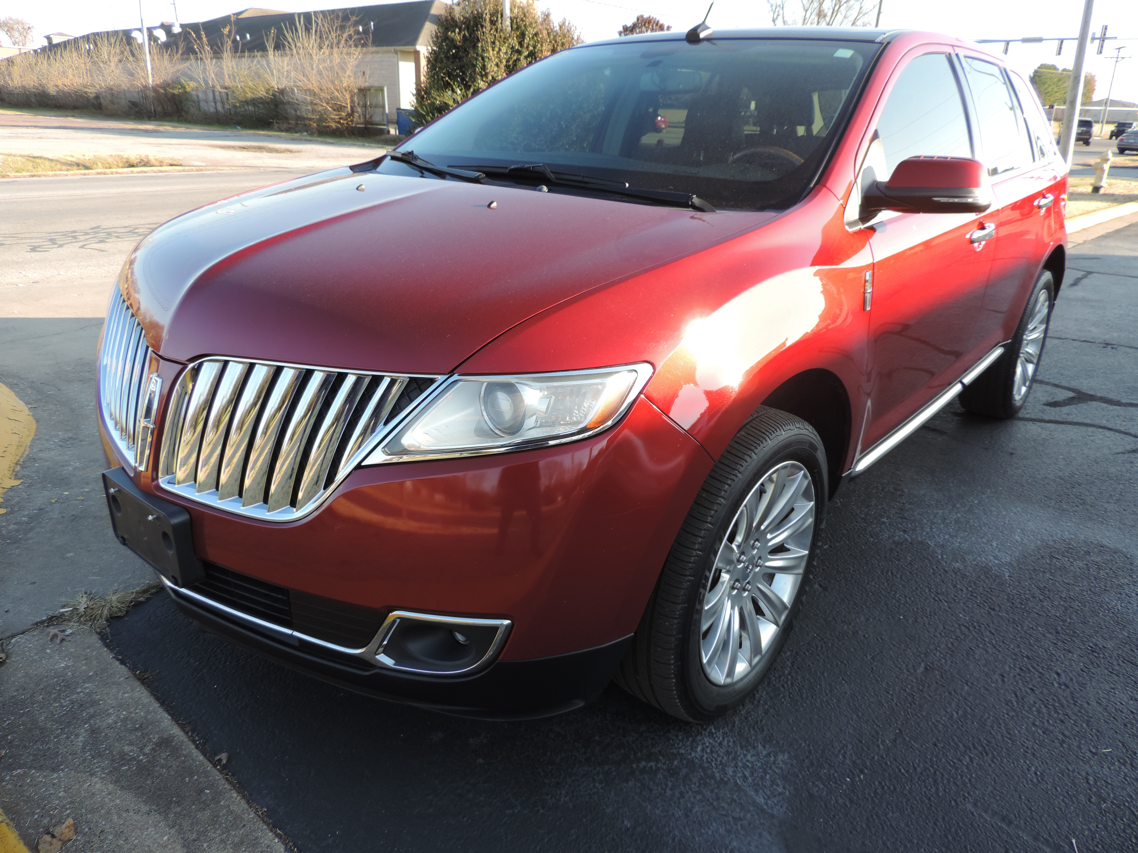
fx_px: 789
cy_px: 426
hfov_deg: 71.6
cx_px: 569
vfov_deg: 56.8
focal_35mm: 24
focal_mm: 4.3
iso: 80
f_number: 3
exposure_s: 1/200
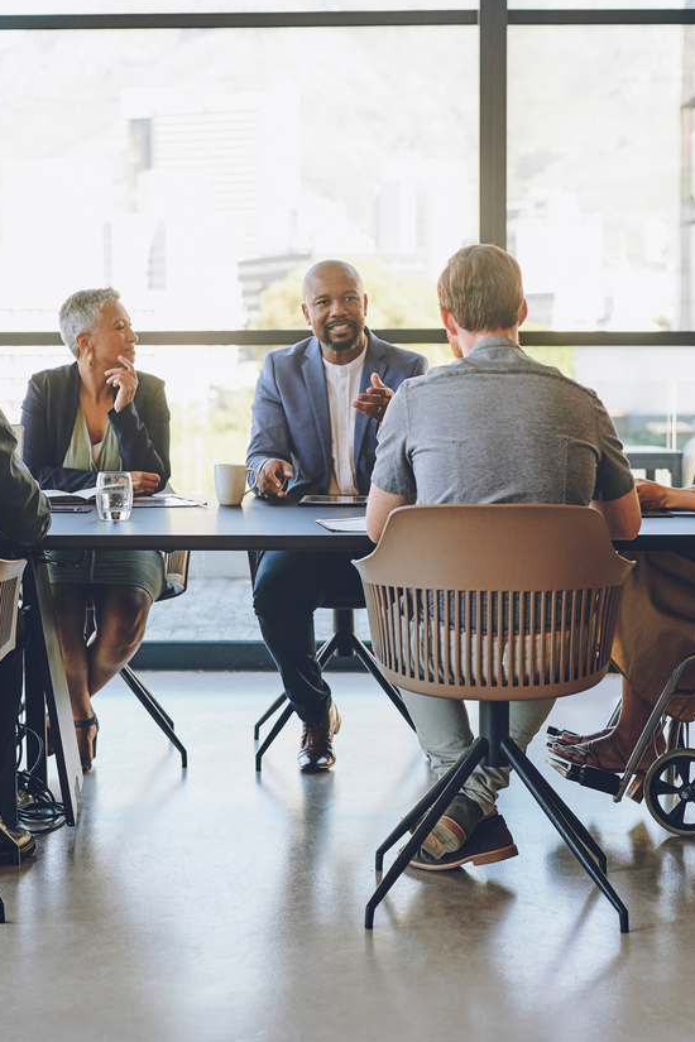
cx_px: 300
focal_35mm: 76
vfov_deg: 26.7
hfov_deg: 17.9
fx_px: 2201
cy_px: 521
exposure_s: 1/250
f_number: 2.8
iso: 250
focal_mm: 50
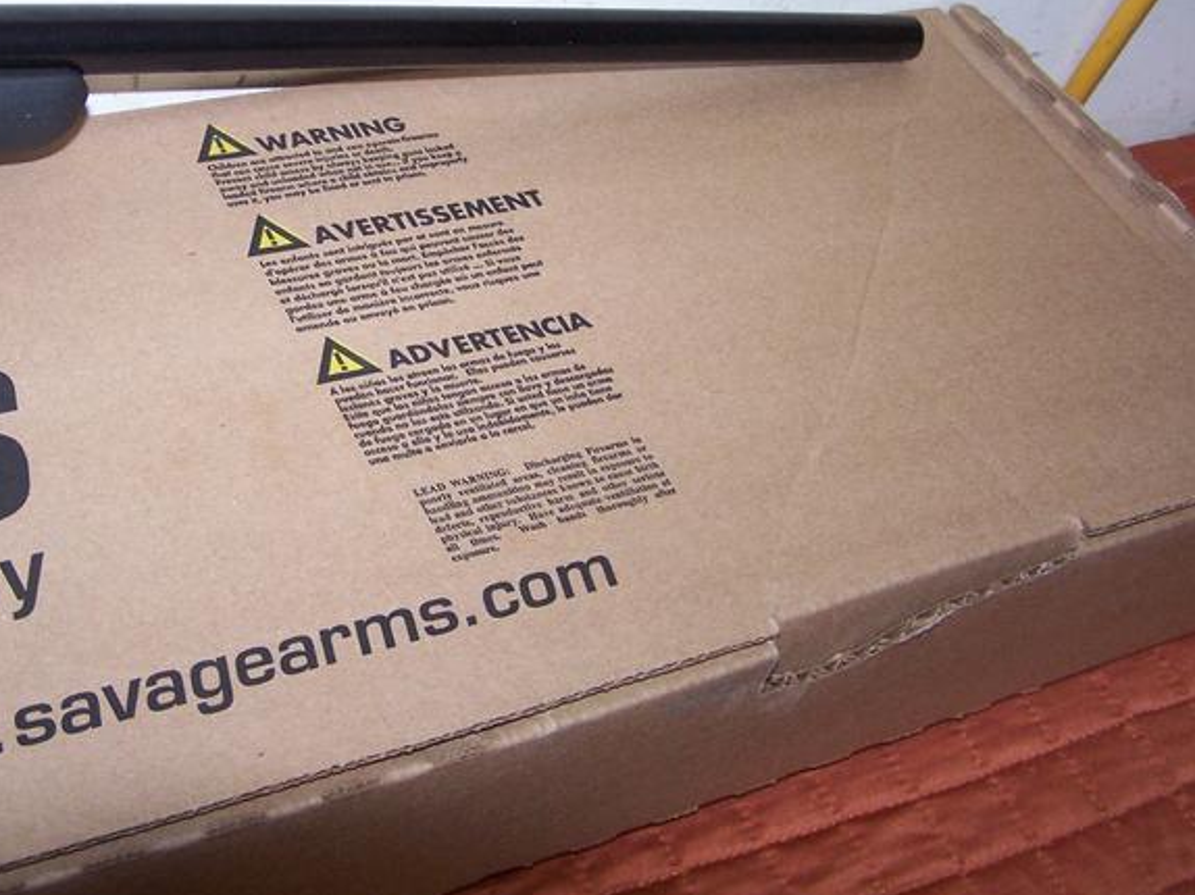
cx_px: 400
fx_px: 1829
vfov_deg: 27.4
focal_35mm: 53
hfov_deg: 35.8
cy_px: 318
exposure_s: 1/60
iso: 140
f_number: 2.8
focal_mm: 6.3
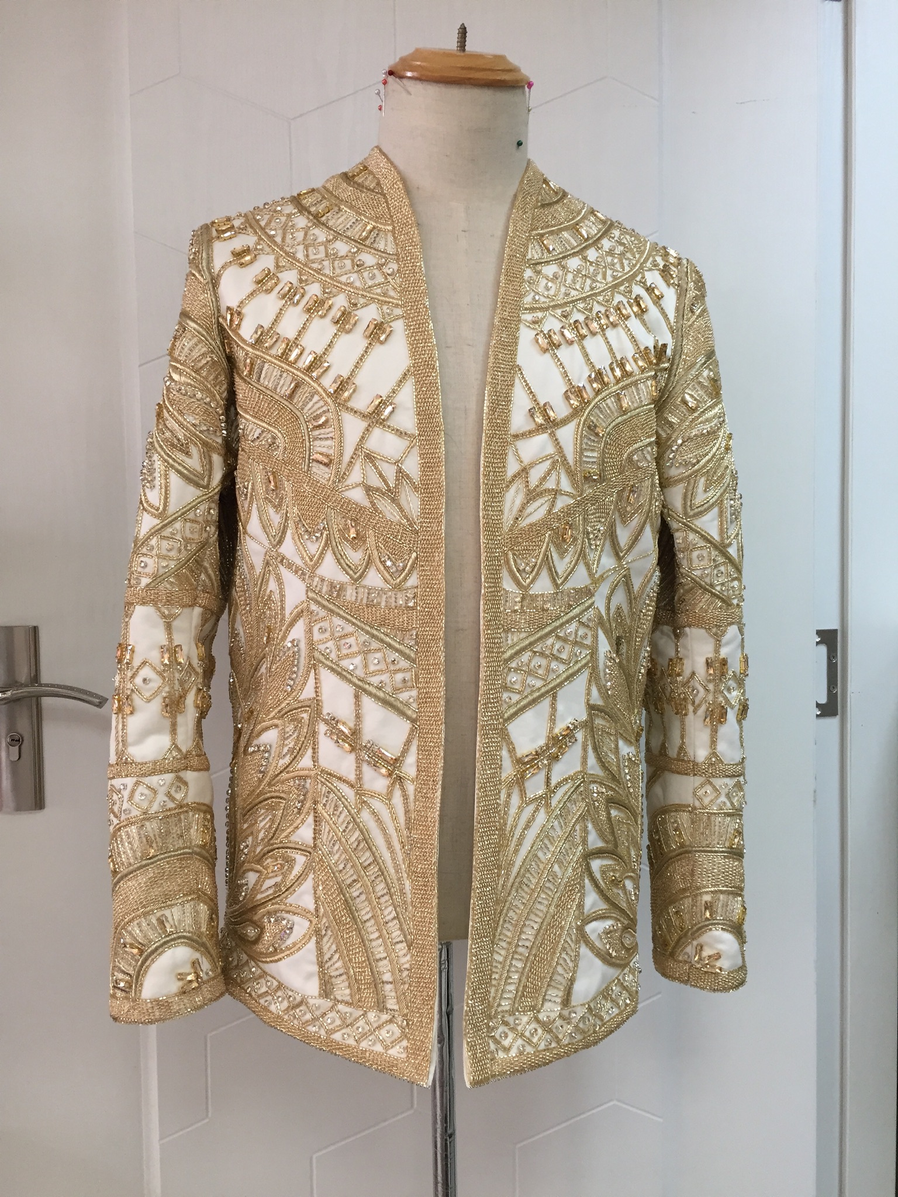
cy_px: 598
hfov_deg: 48.2
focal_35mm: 29
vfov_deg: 61.7
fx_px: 1003
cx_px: 449
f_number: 2.2
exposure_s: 1/33
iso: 50
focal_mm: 4.15
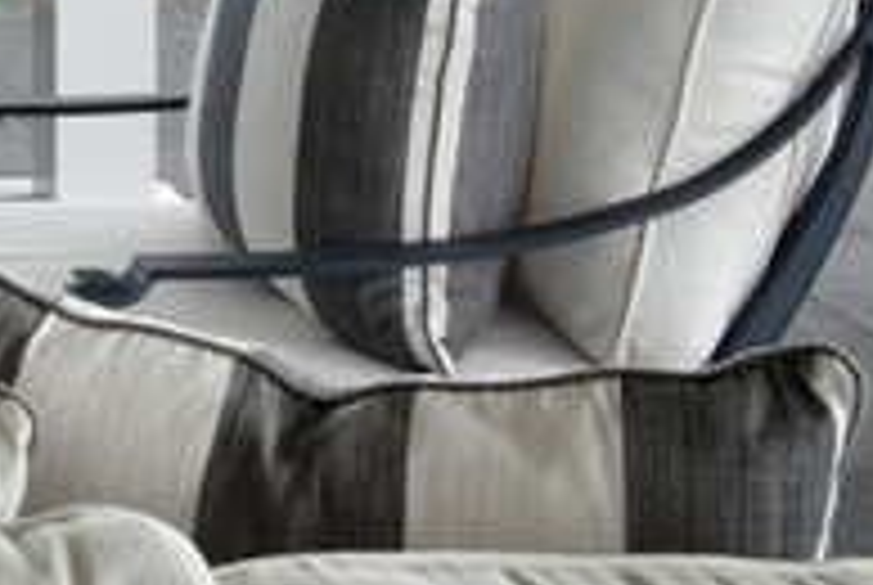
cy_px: -729
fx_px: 3594
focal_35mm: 148
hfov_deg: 11.9
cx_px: -1012
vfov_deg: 8.6
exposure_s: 1/10
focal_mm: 29
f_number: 16
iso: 200
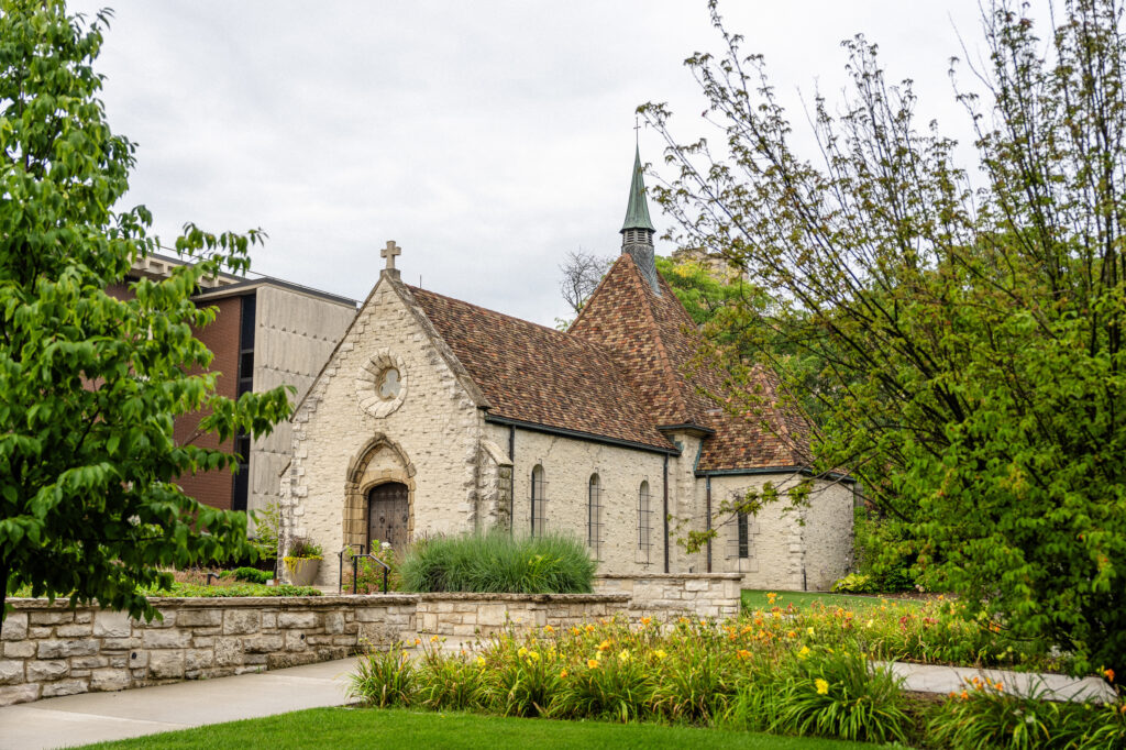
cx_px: 563
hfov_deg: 49.6
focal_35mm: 39
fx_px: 1219
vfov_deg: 34.2
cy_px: 375
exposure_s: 1/200
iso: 100
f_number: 2.8
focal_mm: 39
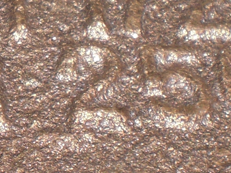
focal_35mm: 203
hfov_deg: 9.5
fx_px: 1354
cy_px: 88
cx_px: -87
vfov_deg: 7.3
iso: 64
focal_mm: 6.3
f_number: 5.6
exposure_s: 1/60
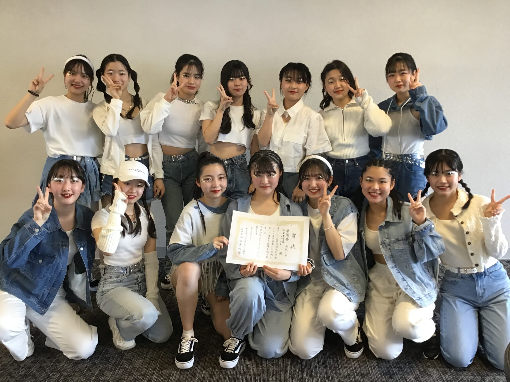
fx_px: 457
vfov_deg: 45.4
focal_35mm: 31
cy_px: 191
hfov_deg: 58.4
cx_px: 255
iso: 64
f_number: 2.4
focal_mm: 3.3
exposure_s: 1/33
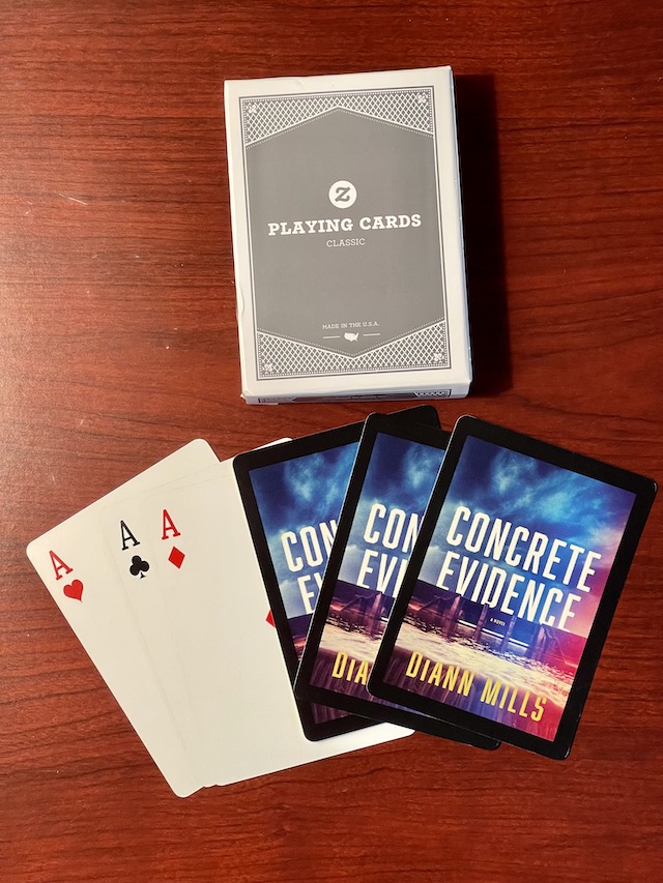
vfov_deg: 30.3
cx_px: 332
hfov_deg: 22.9
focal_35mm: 64
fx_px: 1634
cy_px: 442
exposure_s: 1/60
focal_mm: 7.5
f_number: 2.2
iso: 250
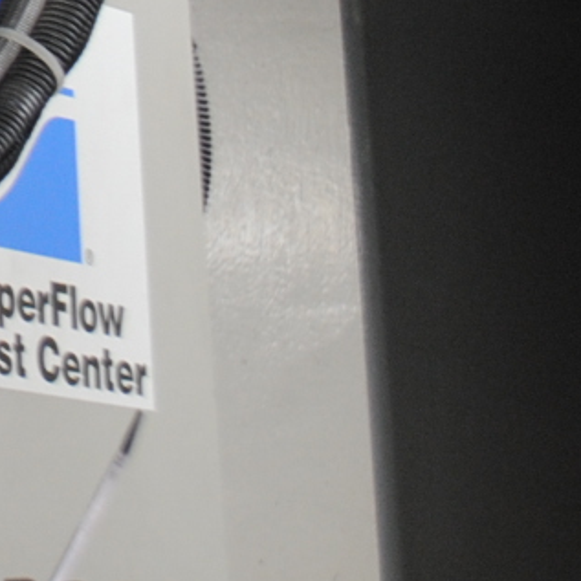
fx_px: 4140
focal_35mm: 218
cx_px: -876
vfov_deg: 7.8
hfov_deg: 7.4
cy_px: -471
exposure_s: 1/13
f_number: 6.3
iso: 400
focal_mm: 28
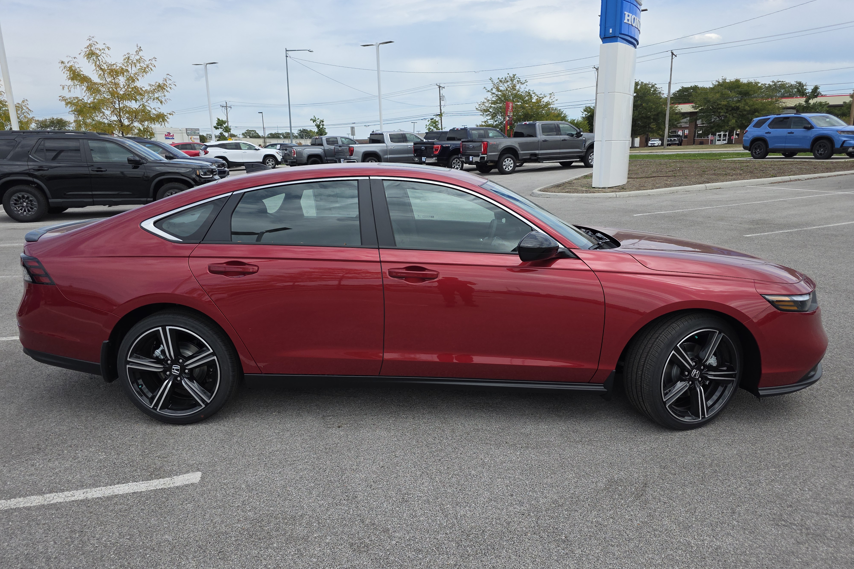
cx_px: 428
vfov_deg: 53.1
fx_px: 569
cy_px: 306
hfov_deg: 73.7
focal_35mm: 24
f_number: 1.7
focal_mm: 6.3
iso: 80
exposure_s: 1/4766
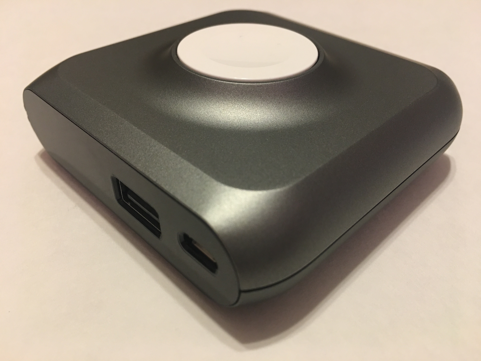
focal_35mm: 29
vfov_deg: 48.2
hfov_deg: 61.7
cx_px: 240
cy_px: 180
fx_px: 403
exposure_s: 1/15
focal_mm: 4.15
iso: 64
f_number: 2.2
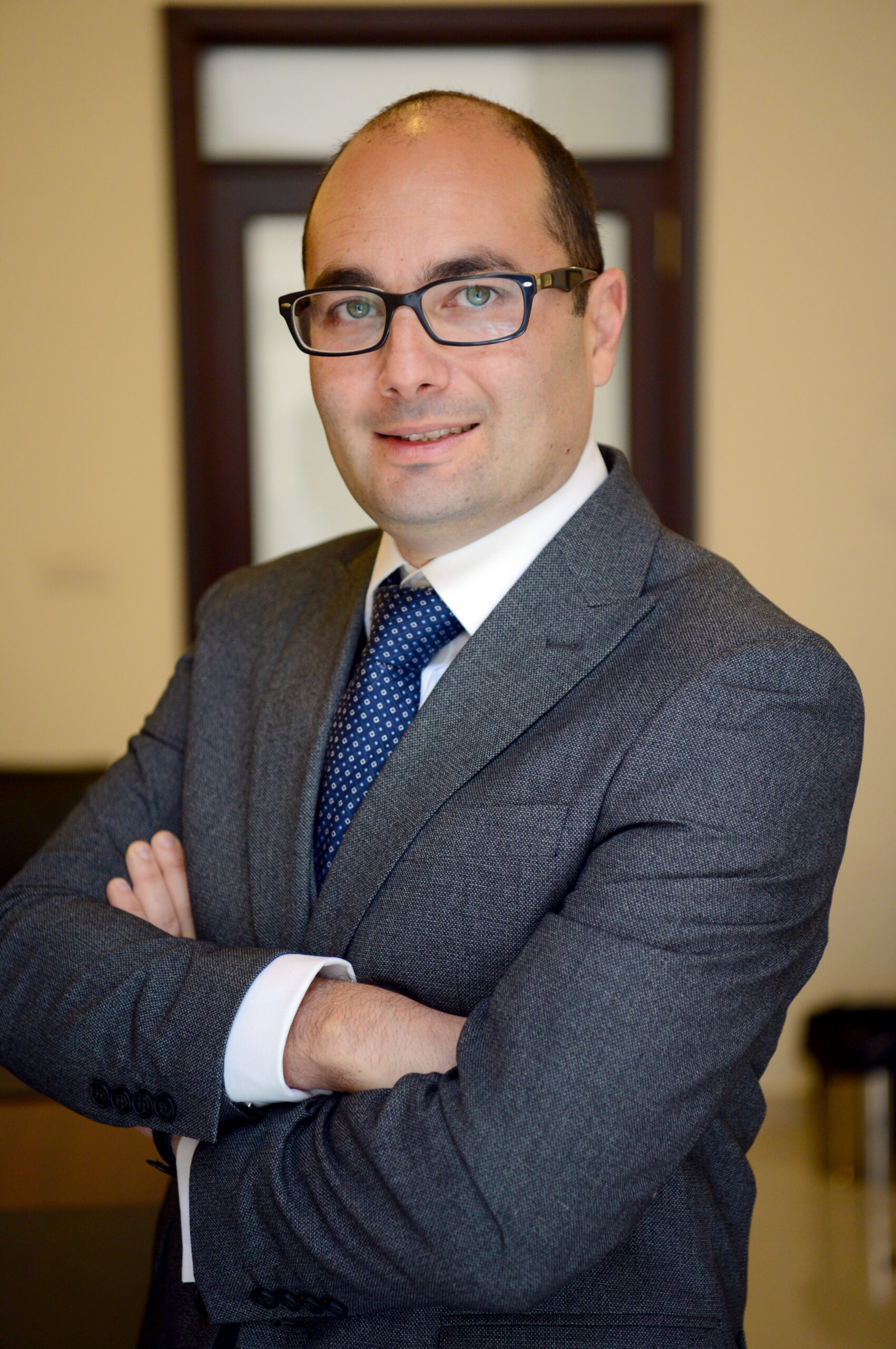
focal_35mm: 70
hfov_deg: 19.4
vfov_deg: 28.9
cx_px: 448
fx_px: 2619
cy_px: 674
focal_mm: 70
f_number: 2.8
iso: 1600
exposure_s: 1/200
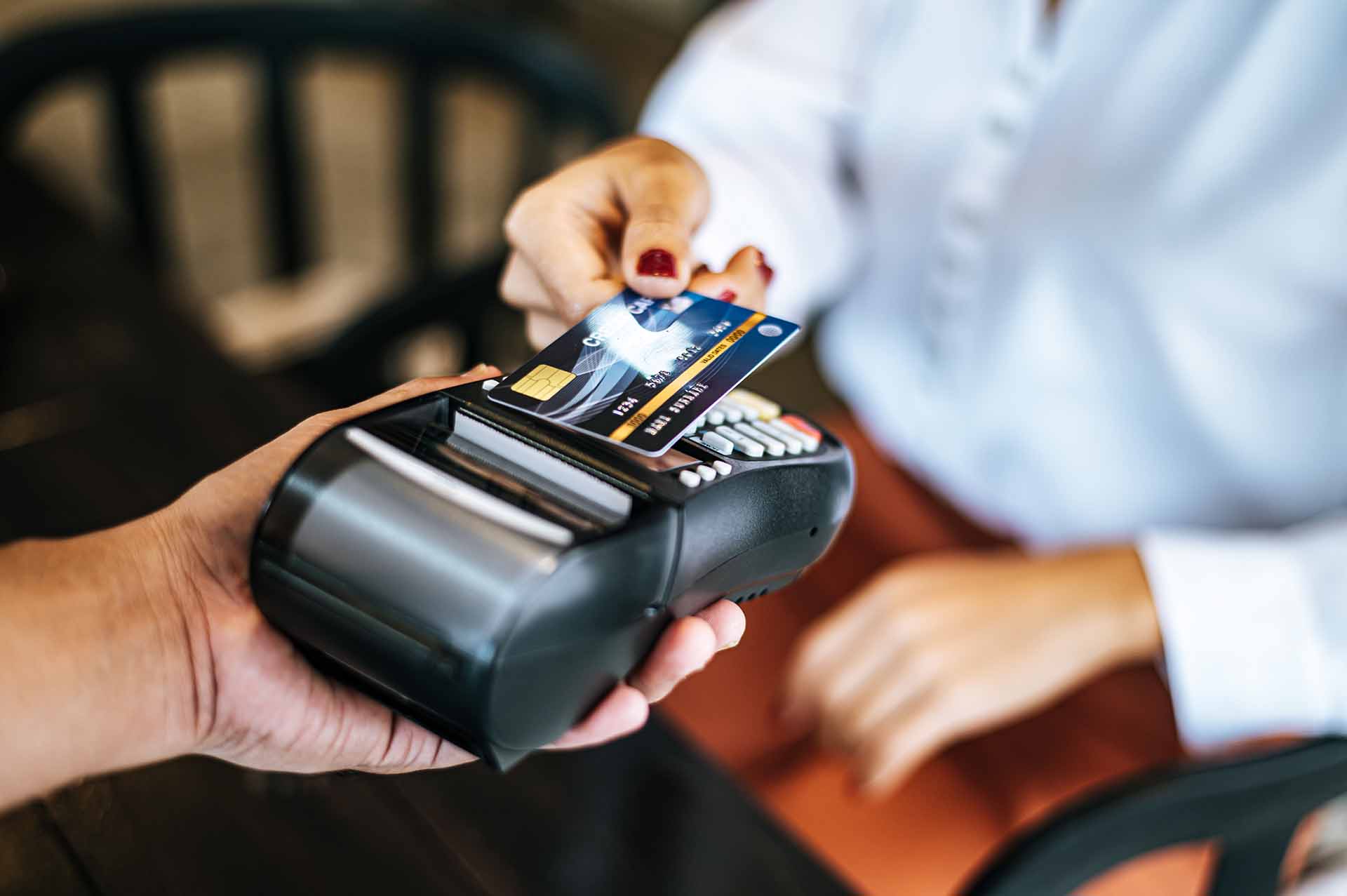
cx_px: 674
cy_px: 448
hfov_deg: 39.6
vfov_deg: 27.0
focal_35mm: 50
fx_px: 1869
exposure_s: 1/160
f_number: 1.8
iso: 400
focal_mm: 50
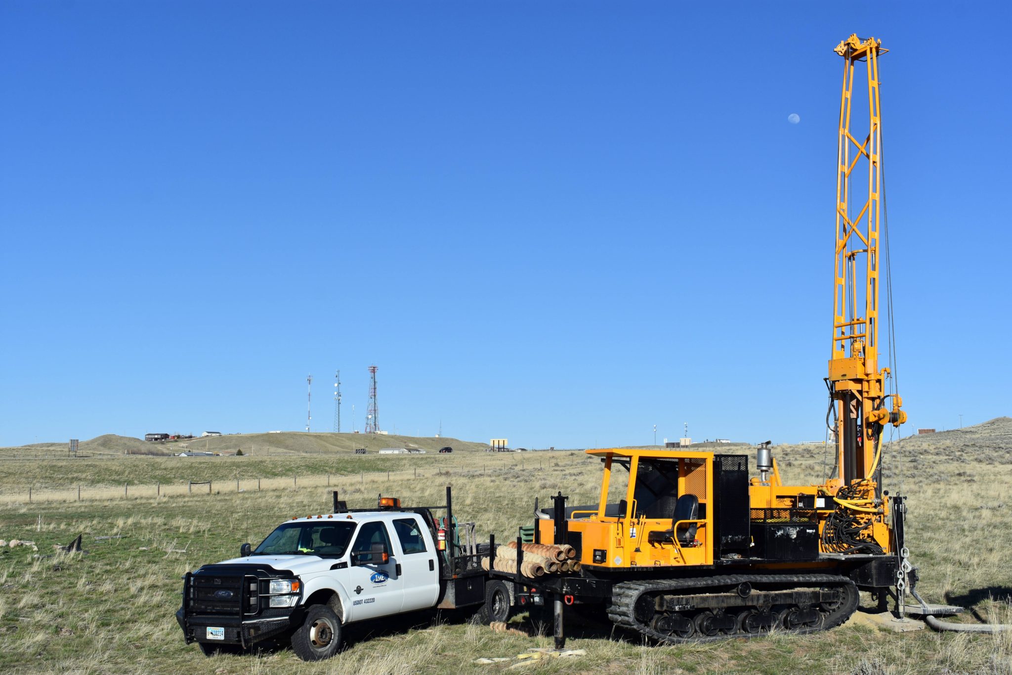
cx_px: 506
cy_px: 338
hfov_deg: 46.4
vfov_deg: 31.9
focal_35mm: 42
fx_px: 1180
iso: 110
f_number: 8
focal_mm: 28
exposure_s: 1/500
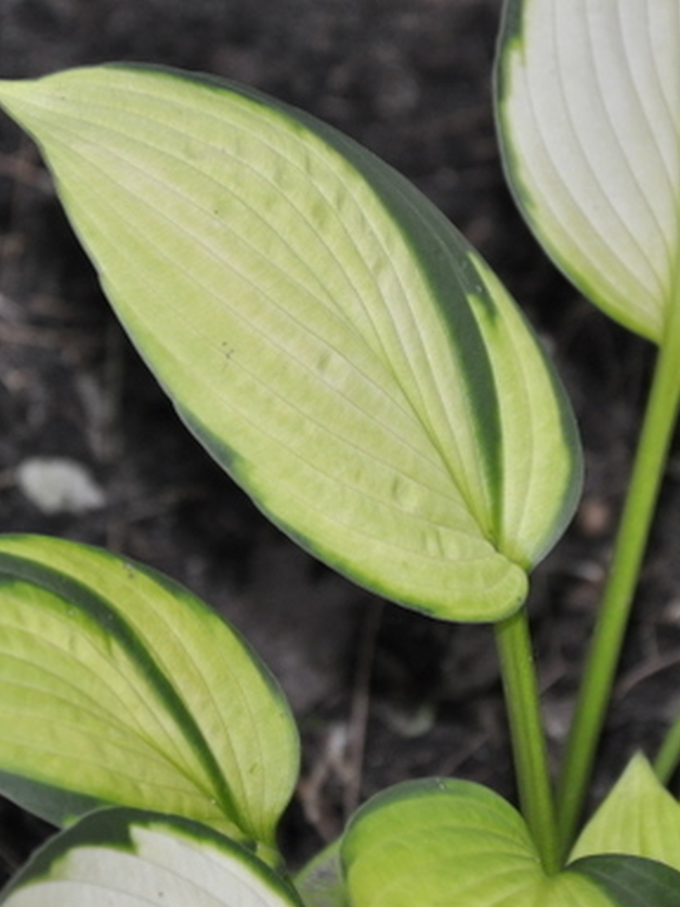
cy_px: 305
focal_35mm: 315
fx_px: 8251
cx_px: 326
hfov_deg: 4.7
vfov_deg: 6.3
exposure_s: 1/60
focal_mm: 105
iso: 800
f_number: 5.6
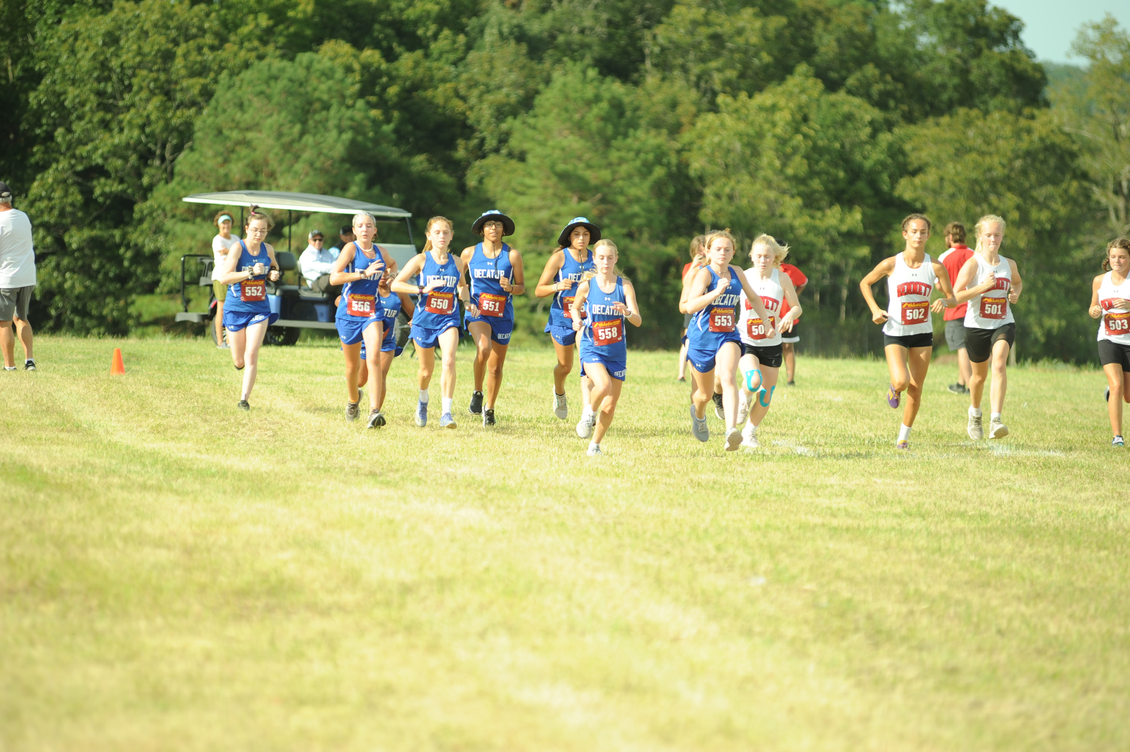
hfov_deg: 10.3
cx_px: 565
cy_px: 376
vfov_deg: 6.9
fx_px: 6275
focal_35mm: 200
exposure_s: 1/2500
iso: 320
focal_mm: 200
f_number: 3.5
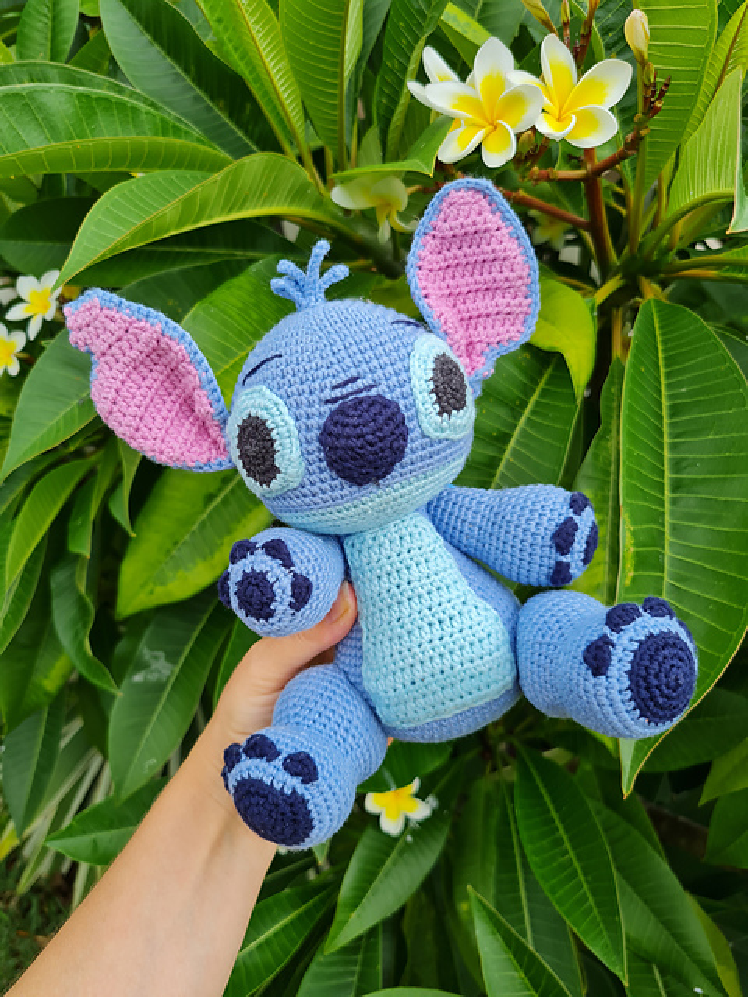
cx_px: 374
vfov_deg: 67.3
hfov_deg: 53.1
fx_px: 749
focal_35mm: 26
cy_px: 498
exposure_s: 1/602
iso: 50
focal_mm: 5.4
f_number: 1.8
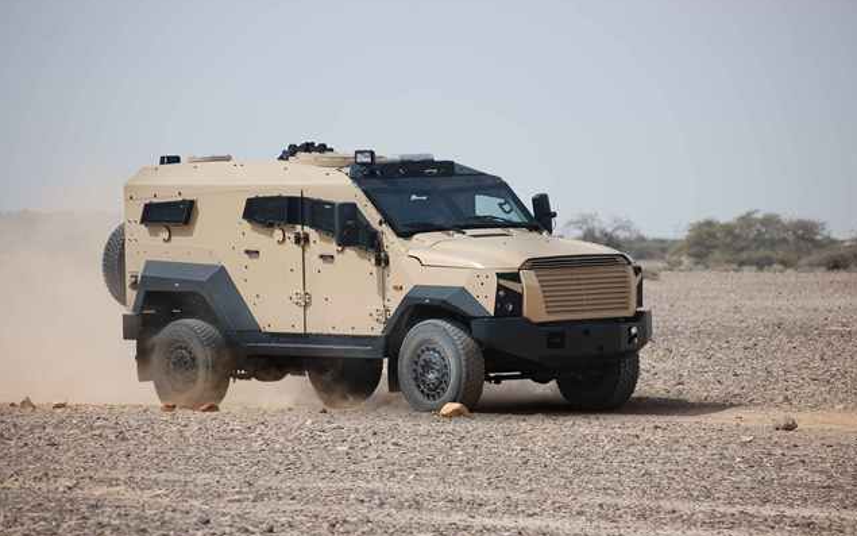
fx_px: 4391
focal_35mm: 188
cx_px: 431
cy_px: 279
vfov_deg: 7.0
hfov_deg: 11.1
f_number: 5
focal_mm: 122
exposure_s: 1/1250
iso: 200
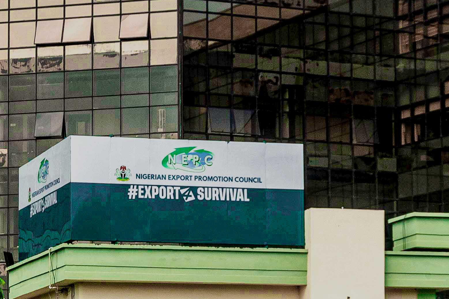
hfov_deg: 11.0
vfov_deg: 7.4
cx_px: 143
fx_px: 2320
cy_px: 162
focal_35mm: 186
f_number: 11
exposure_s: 1/125
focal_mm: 48
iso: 100
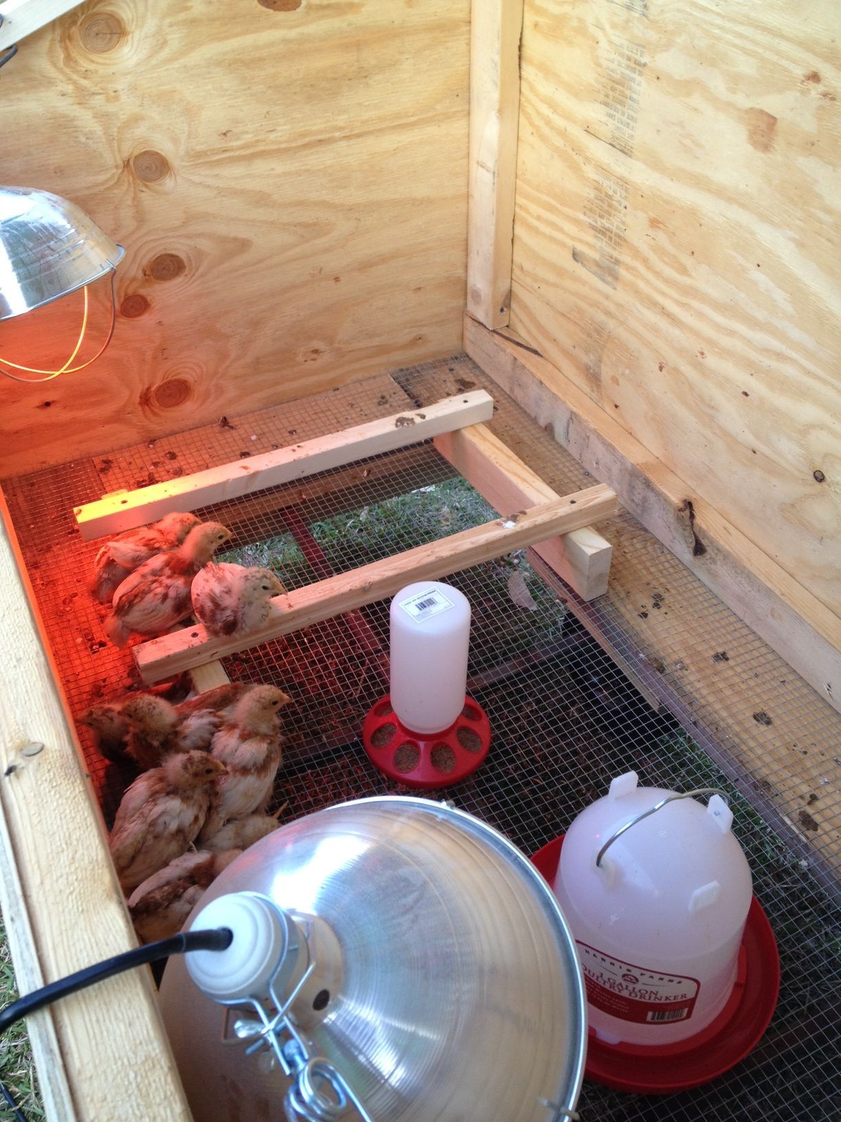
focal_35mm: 35
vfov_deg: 52.6
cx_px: 420
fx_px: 1134
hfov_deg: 40.7
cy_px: 561
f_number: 2.4
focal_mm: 4.28
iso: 50
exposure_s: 1/40
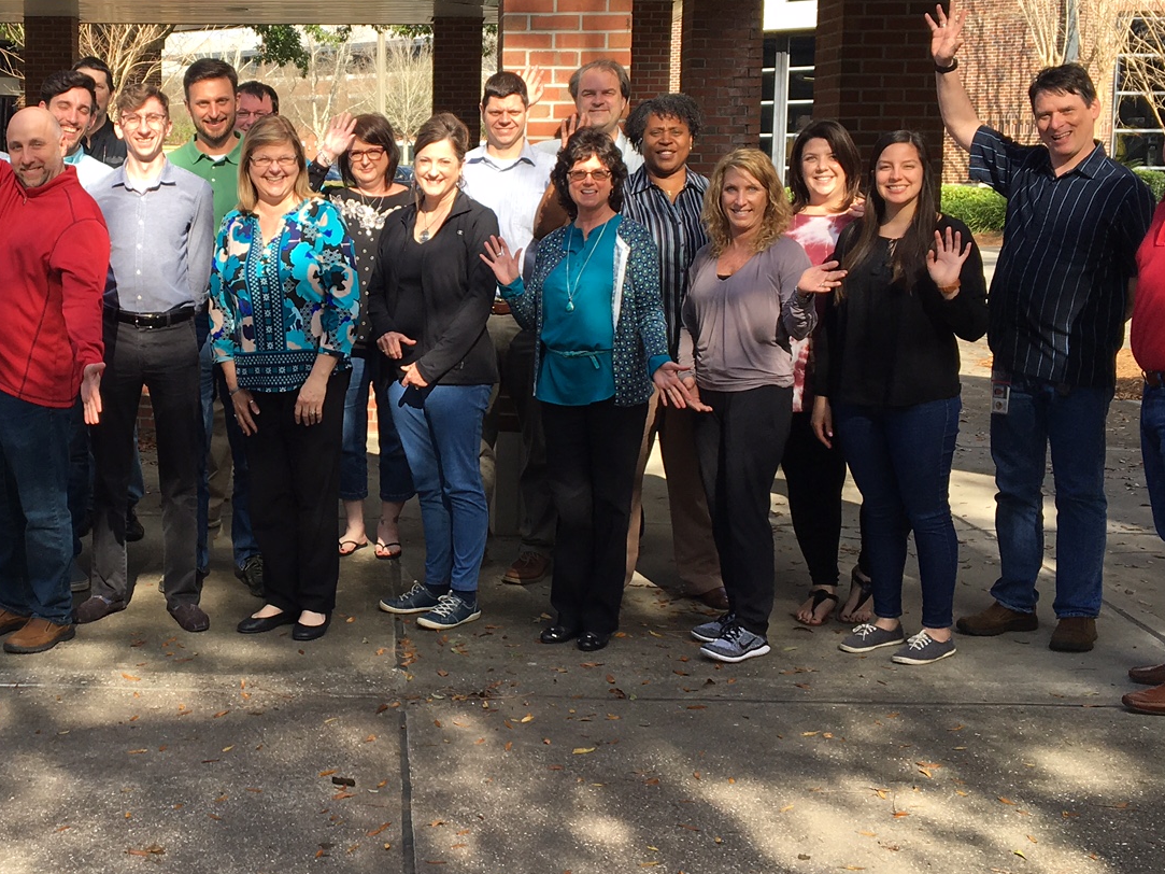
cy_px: 355
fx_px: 1817
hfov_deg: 34.8
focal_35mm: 54
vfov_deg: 27.0
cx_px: 297
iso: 25
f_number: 2.2
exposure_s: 1/601
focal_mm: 4.15
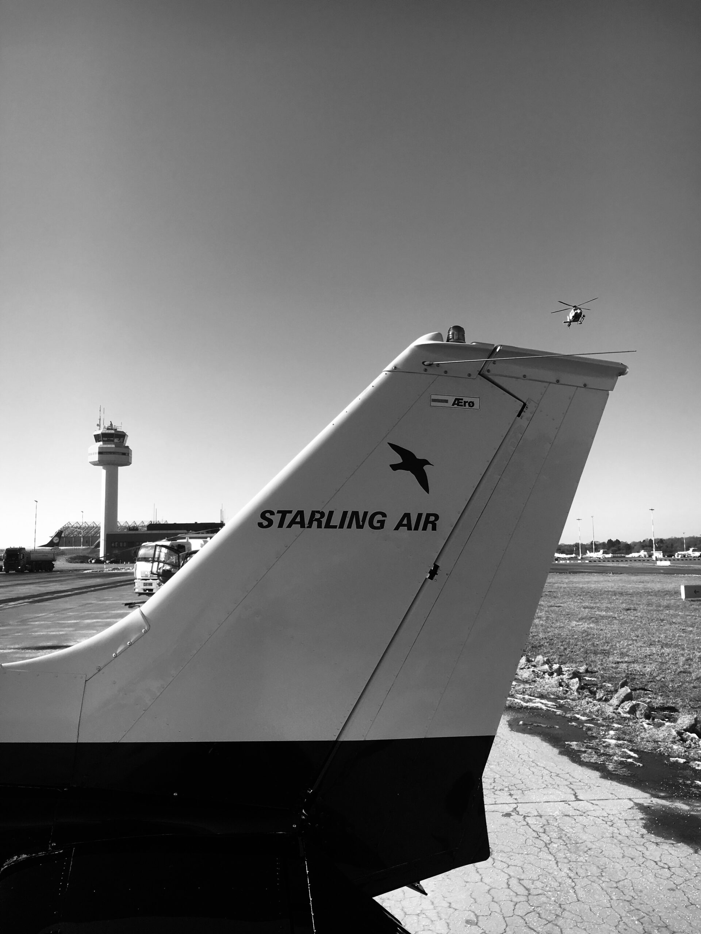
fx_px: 783
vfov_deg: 61.7
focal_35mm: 29
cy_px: 467
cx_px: 350
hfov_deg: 48.2
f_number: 2.2
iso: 25
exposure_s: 1/1350
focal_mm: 4.15
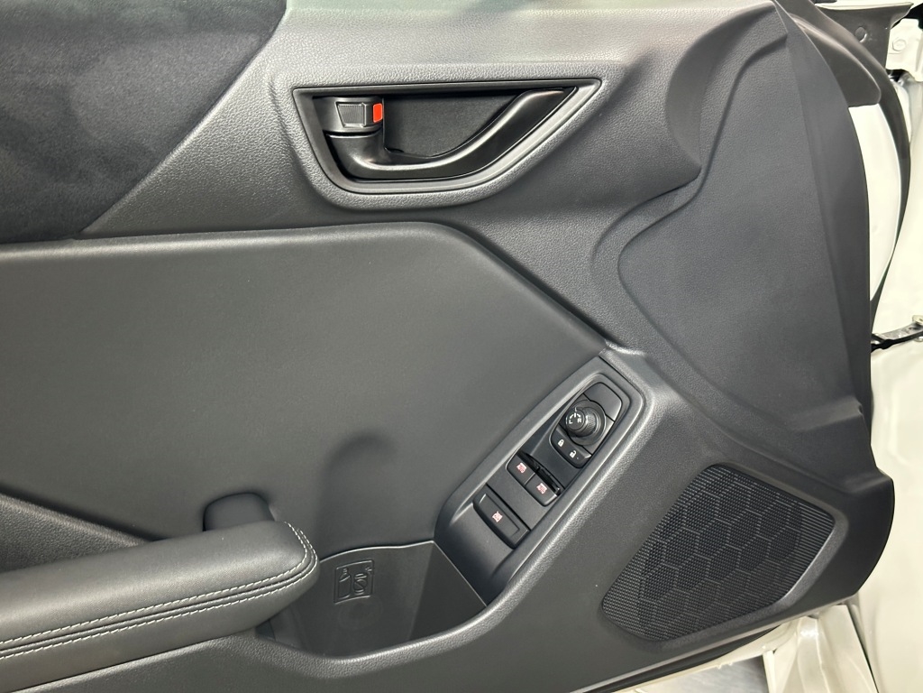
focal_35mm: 48
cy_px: 346
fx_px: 1280
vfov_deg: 30.3
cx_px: 462
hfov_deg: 39.7
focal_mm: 6.86
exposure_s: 1/30
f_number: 1.78
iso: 640
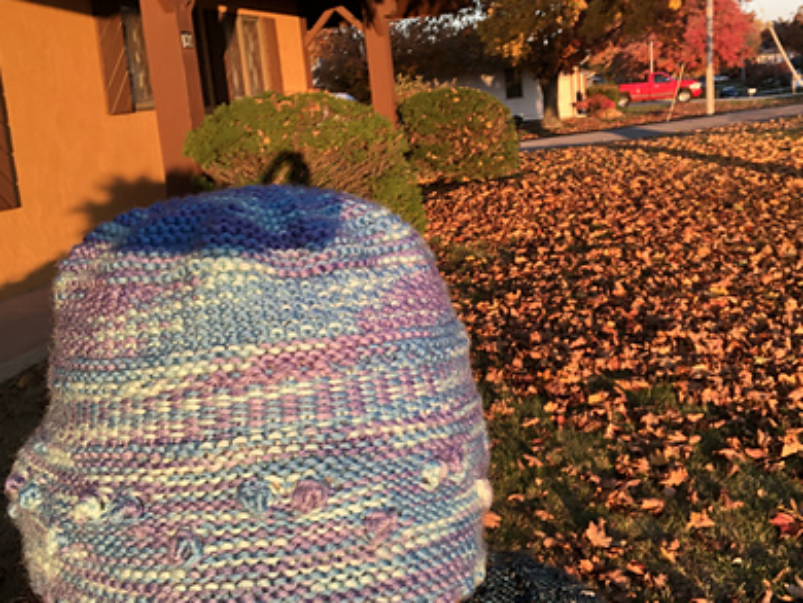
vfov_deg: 35.1
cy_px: 253
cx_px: 467
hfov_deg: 45.6
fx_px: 952
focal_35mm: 41
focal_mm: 2.87
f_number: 2.2
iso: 32
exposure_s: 1/120
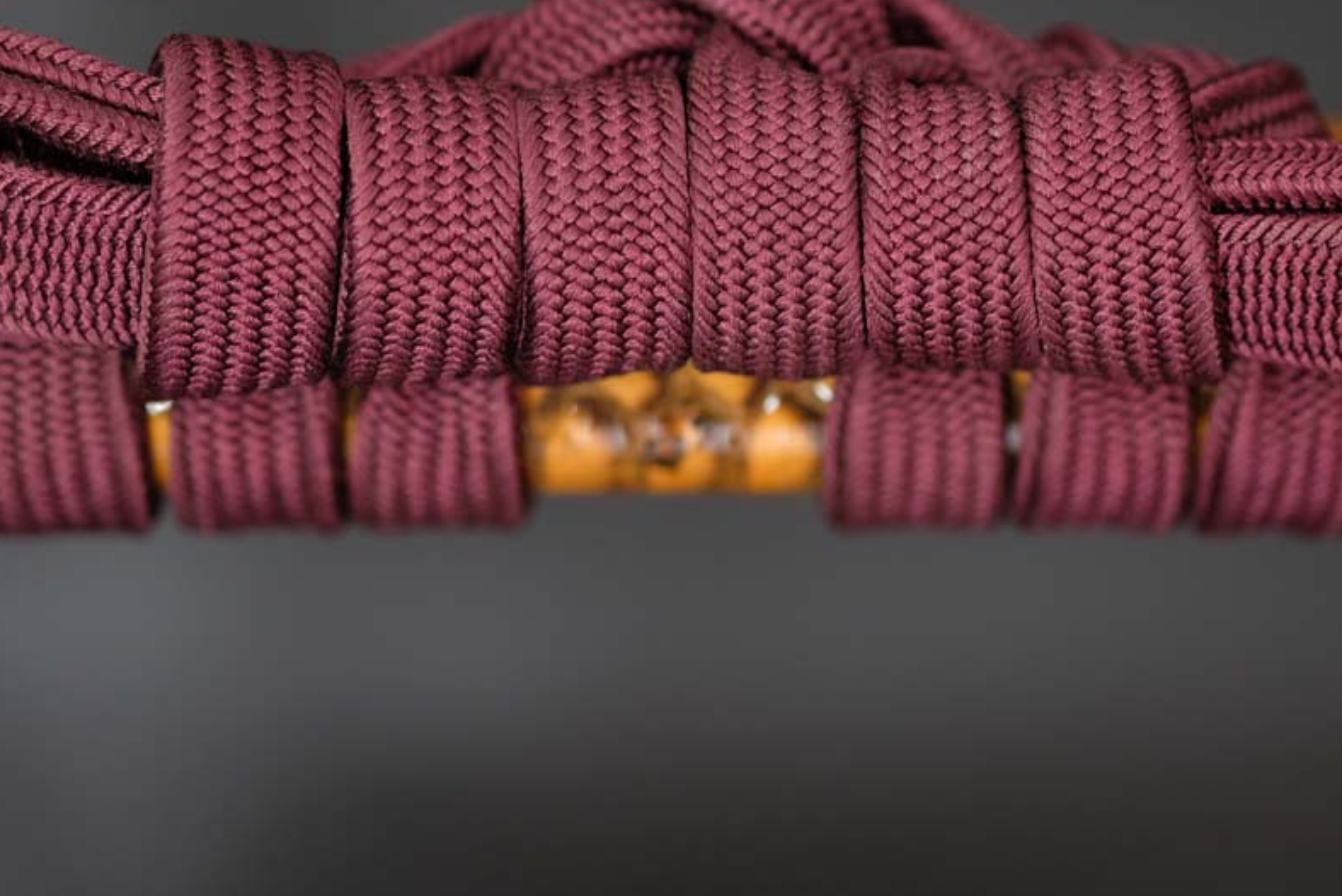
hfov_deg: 15.0
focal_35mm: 137
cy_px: 279
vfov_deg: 10.0
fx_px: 5109
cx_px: 836
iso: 400
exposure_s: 1/8
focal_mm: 60
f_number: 2.4
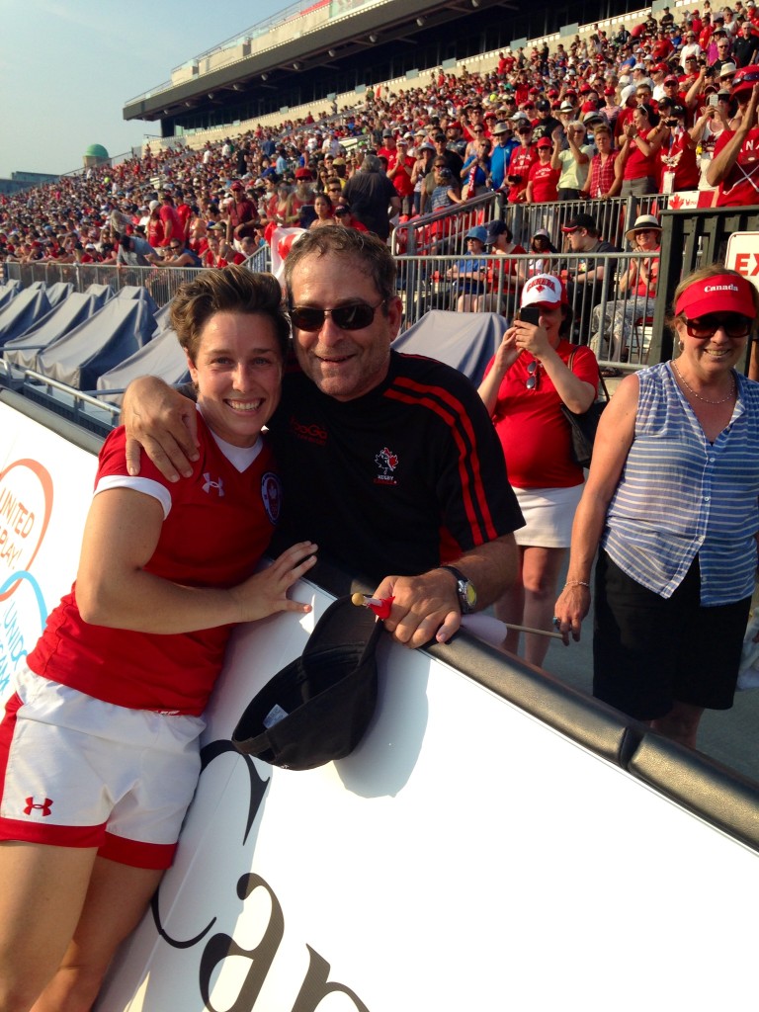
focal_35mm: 33
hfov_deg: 42.9
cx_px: 380
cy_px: 506
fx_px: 965
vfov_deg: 55.4
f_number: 2.4
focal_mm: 4.12
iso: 50
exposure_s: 1/1130
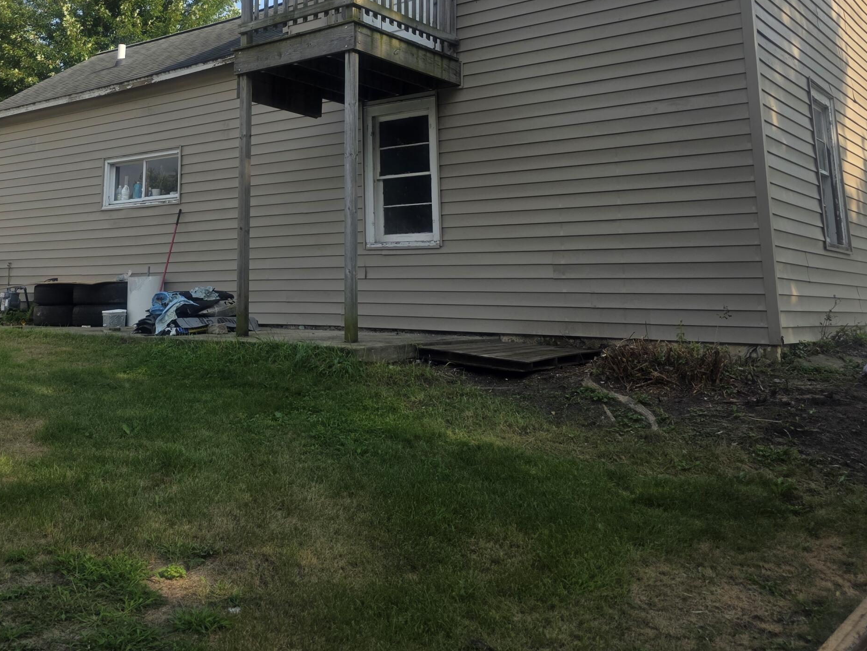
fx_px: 927
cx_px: 256
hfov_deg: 48.8
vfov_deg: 37.3
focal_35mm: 37
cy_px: 132
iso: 80
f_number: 1.7
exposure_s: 1/2913
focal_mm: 6.3
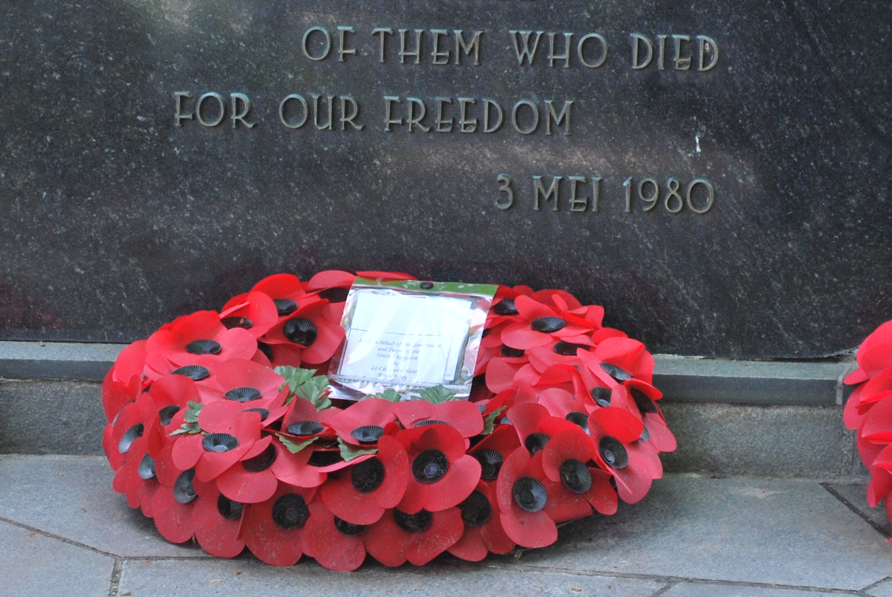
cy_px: 33
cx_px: 461
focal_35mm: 179
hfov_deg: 11.5
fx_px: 4442
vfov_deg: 7.7
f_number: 5.6
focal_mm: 55
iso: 200
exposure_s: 1/125
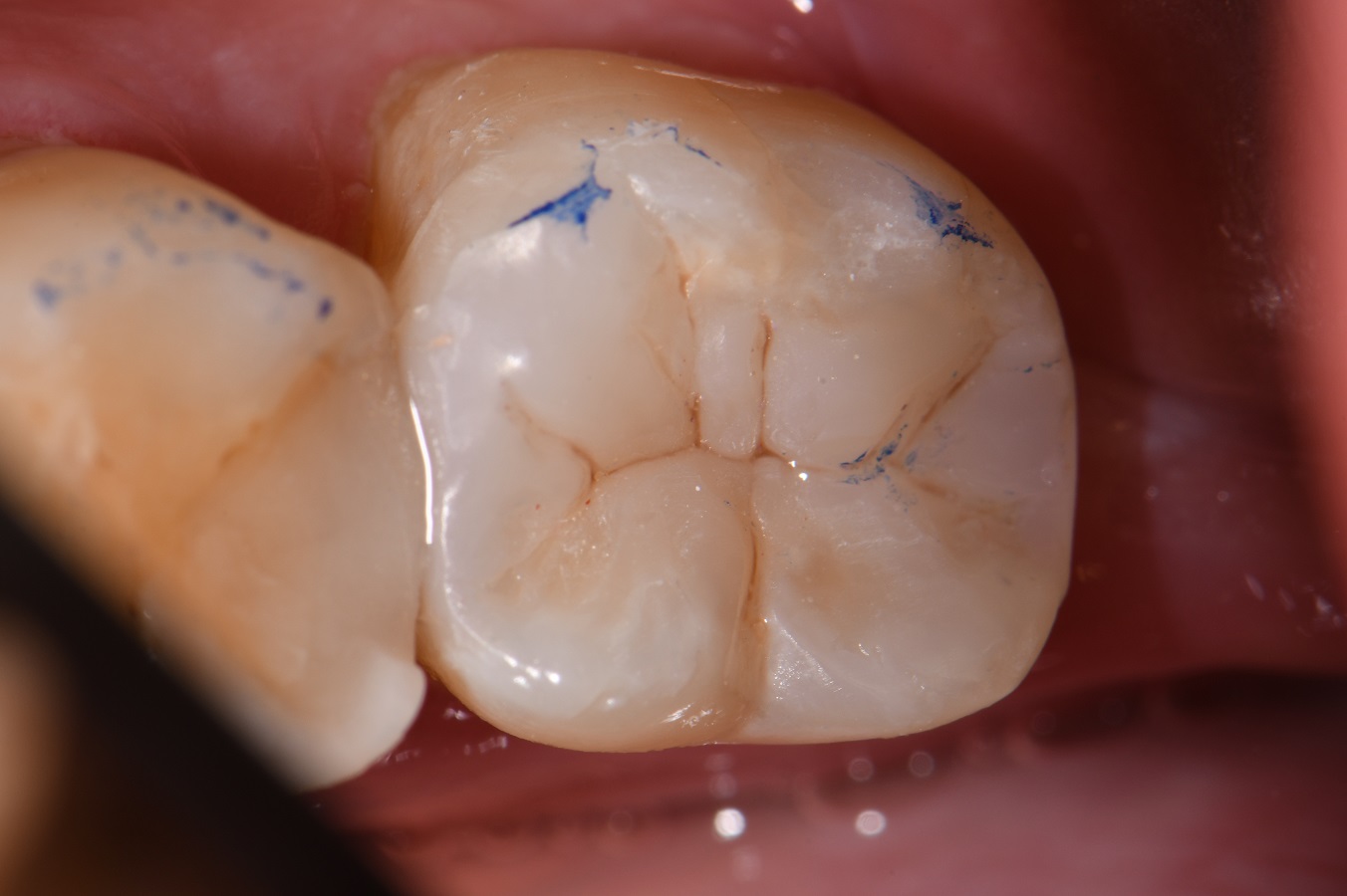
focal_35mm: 157
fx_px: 5871
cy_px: 448
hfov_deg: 13.1
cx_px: 674
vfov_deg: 8.7
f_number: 32
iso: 200
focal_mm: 105
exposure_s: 1/160
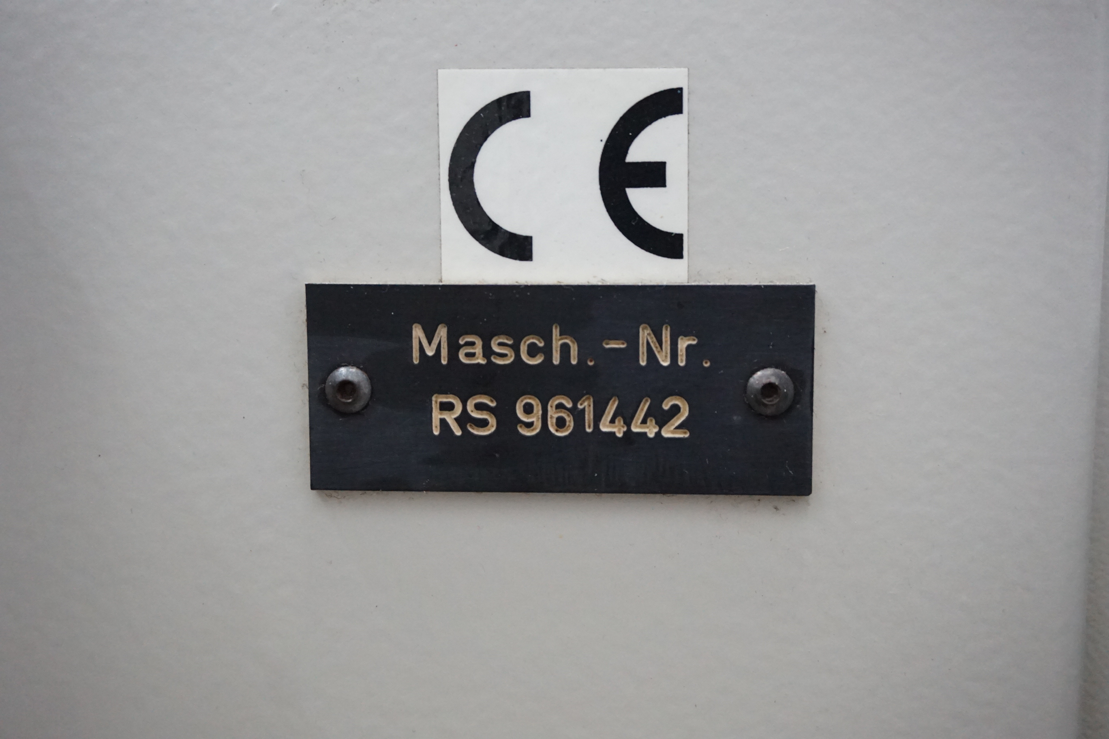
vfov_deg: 29.9
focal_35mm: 45
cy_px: 370
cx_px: 554
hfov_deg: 43.6
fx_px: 1386
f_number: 5
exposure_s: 1/60
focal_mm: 30
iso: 3200
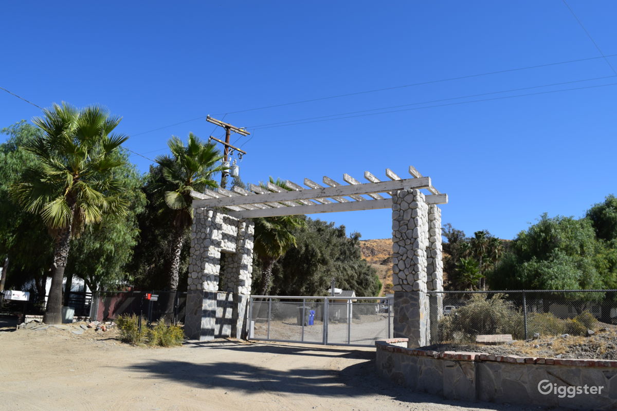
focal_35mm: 27
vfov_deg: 47.9
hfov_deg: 67.4
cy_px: 206
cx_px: 308
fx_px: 463
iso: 200
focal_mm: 18
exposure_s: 1/400
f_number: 10
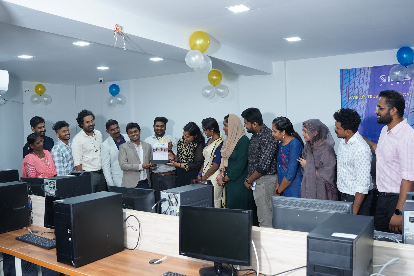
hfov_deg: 54.4
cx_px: 207
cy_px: 138
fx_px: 402
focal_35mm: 35
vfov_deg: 37.9
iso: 1250
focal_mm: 35
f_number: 5.6
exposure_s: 1/100
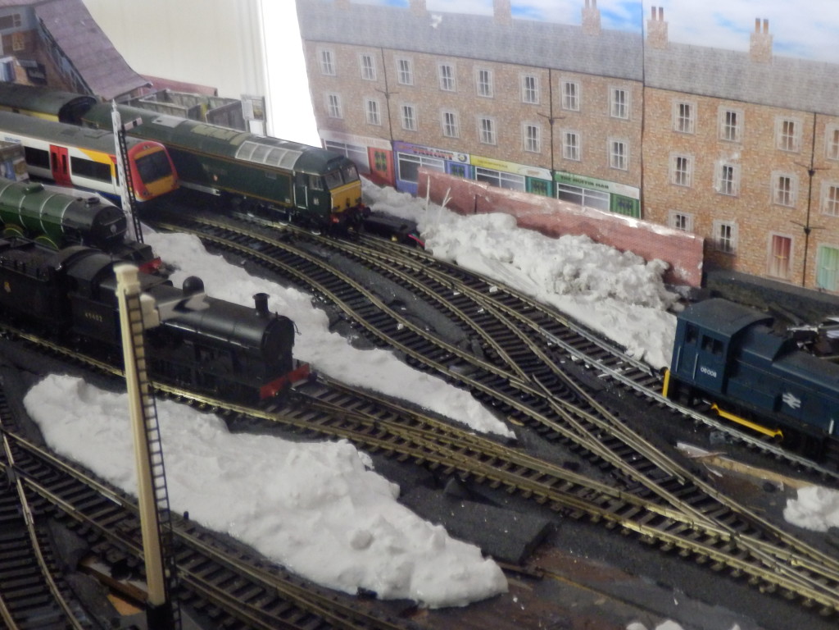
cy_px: 315
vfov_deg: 27.0
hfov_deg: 35.5
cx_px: 420
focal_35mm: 54
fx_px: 1309
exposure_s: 1/10
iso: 1000
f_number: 4.1
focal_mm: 9.8
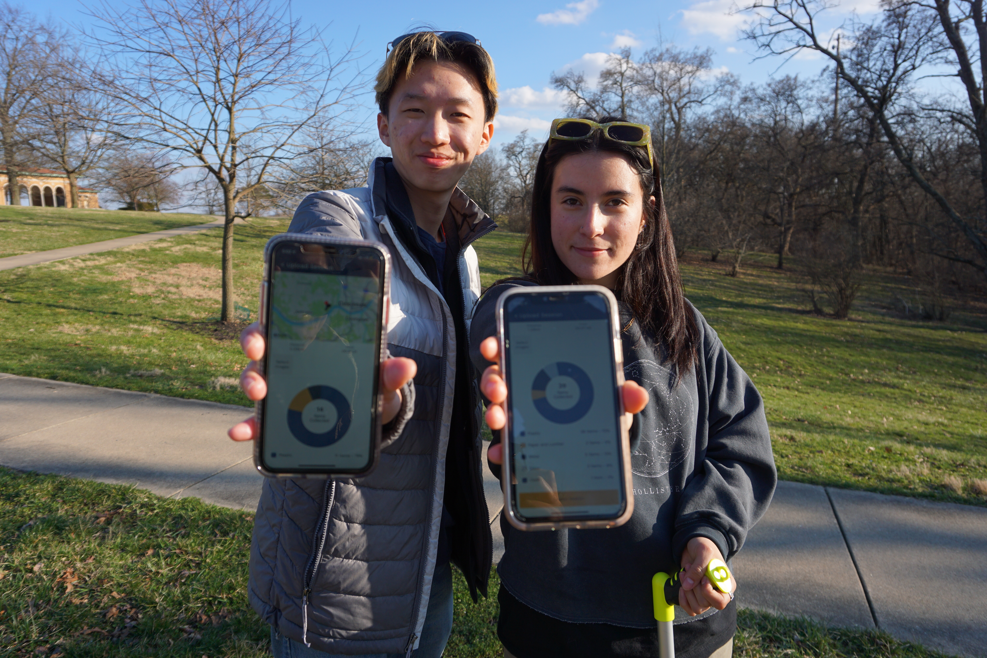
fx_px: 658
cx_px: 494
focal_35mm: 24
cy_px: 329
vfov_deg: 53.1
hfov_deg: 73.7
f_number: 5
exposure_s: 1/400
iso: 100
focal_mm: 16
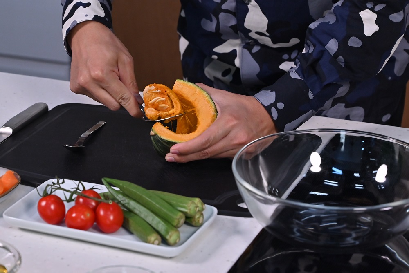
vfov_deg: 13.1
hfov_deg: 19.4
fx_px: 1194
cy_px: 136
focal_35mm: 105
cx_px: 204
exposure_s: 1/200
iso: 1000
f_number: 5.6
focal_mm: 70
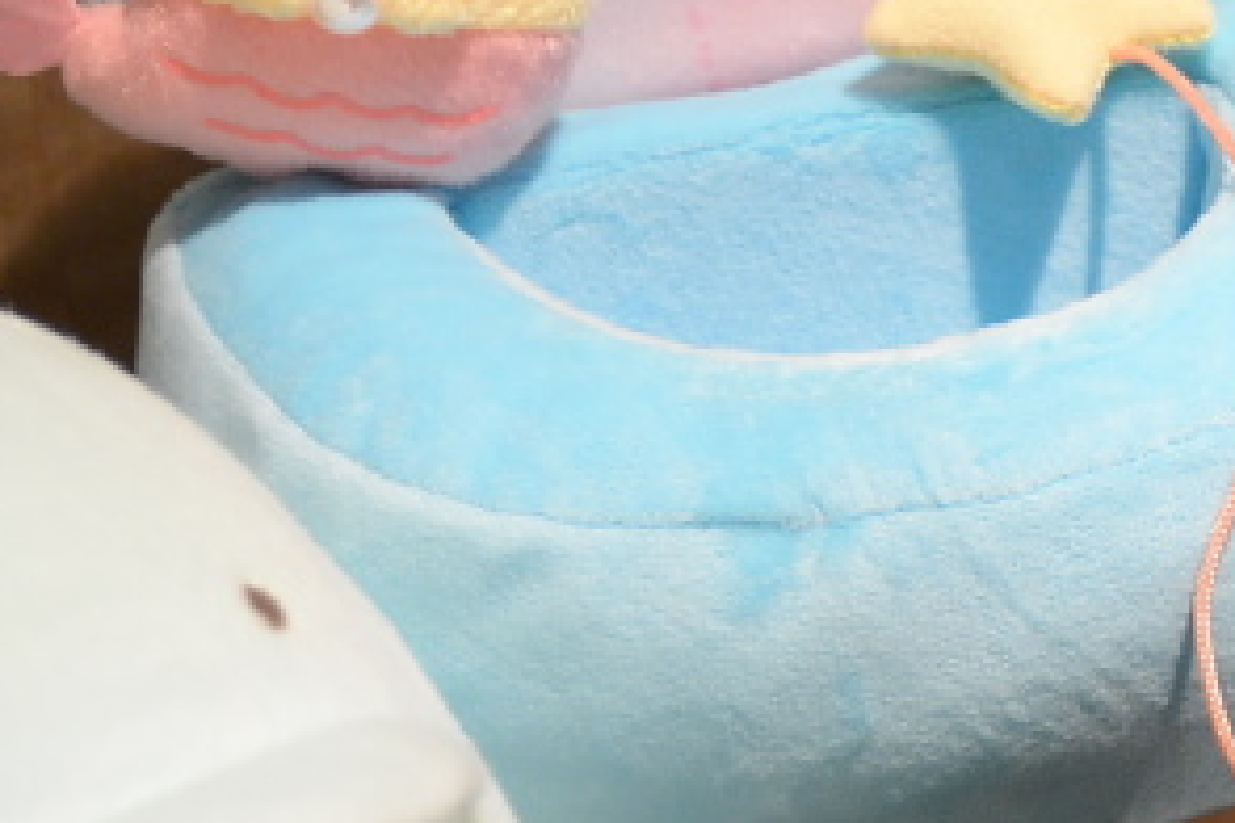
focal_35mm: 235
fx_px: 8061
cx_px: 1214
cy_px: 544
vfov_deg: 5.8
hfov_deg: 8.7
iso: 1250
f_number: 4
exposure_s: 1/60
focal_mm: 48
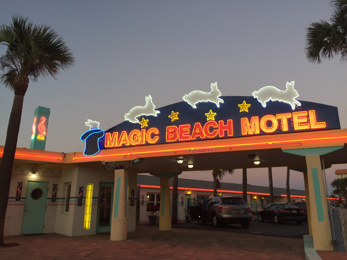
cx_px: 174
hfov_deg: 61.7
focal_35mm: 29
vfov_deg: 48.2
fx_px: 291
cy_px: 130
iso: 50
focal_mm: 4.15
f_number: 2.2
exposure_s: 1/120
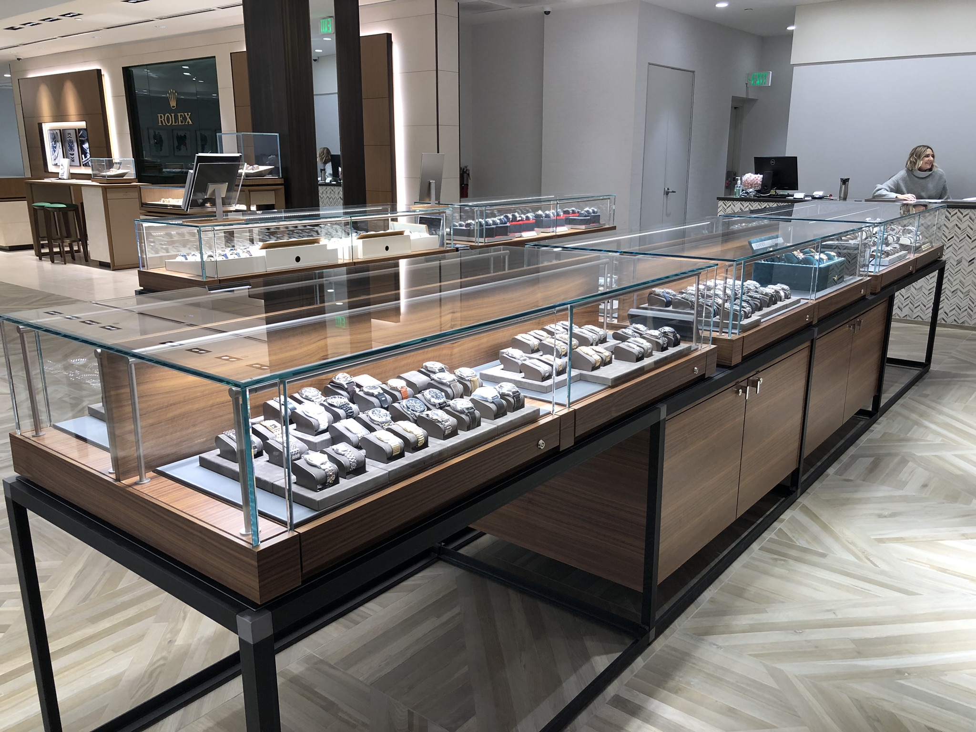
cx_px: 488
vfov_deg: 49.7
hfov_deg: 63.4
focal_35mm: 28
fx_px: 789
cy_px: 366
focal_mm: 3.99
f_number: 1.8
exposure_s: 1/40
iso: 25
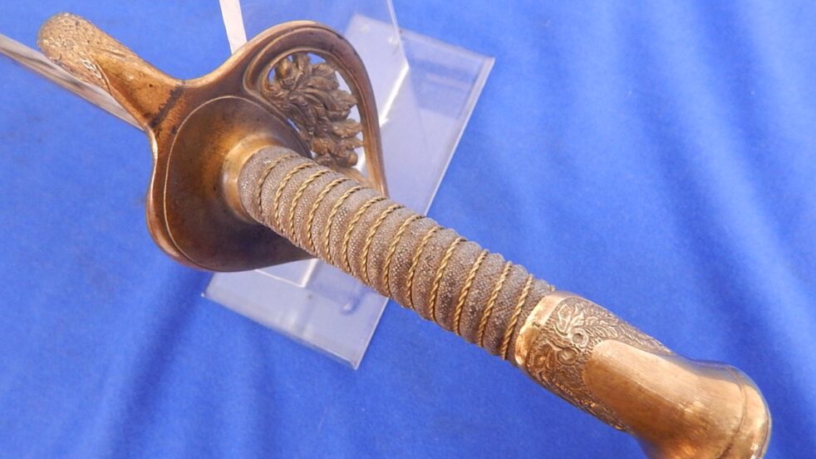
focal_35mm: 25
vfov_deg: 45.9
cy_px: 211
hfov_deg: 74.1
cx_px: 399
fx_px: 541
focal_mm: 4
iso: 400
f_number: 3
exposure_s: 1/10
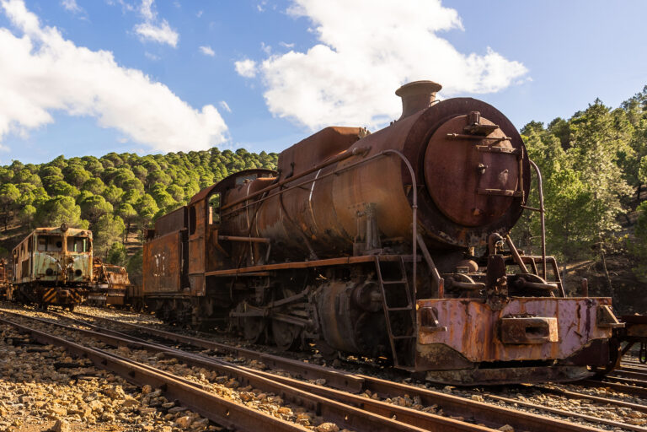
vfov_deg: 64.6
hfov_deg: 86.9
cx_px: 324
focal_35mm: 19
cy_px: 216
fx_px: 341
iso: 100
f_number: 8
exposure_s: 1/400
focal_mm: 19
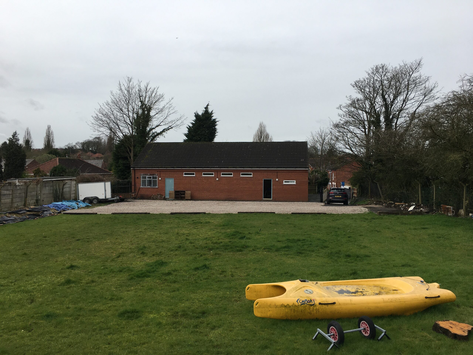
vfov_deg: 48.2
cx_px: 236
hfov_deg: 61.7
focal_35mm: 29
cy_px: 178
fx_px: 396
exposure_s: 1/1068
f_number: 2.2
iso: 25
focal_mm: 4.15
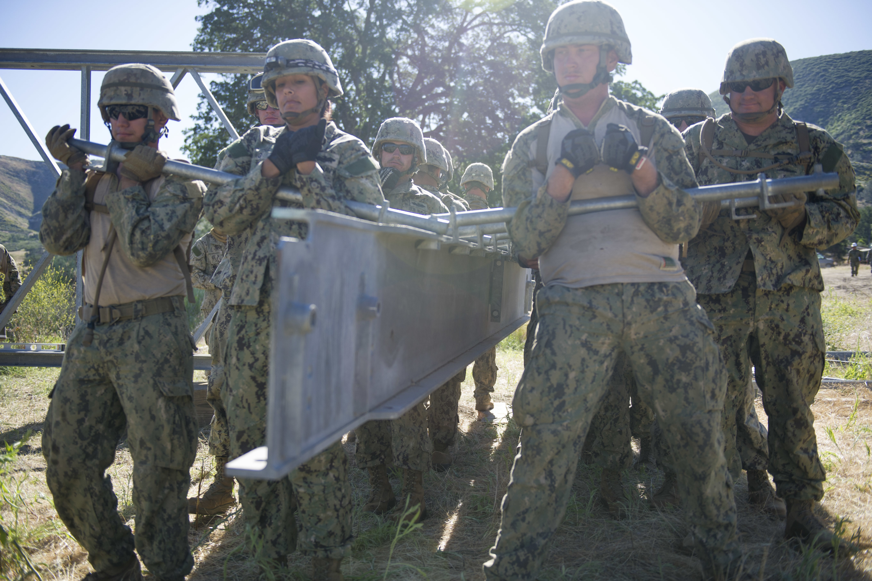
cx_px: 436
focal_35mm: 35
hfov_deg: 54.5
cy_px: 290
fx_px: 847
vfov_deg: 37.8
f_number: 3.2
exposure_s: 1/1250
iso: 200
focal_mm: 35
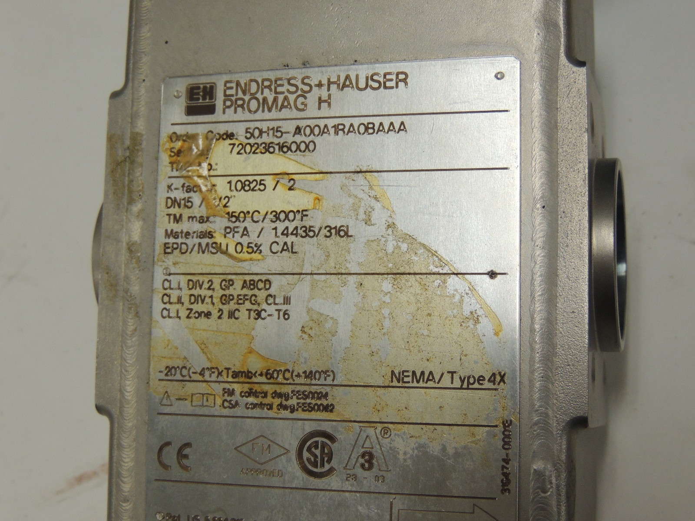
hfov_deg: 34.9
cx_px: 348
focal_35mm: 55
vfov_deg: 26.6
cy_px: 260
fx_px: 1104
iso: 400
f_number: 3.7
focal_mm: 9.8
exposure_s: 1/60
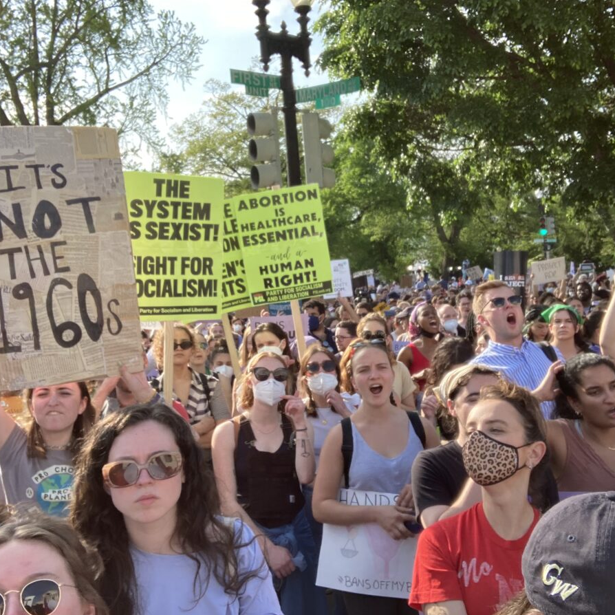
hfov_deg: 43.9
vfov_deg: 43.9
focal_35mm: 38
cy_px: 310
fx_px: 764
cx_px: 296
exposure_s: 1/311
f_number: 2.2
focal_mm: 2.87
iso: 20
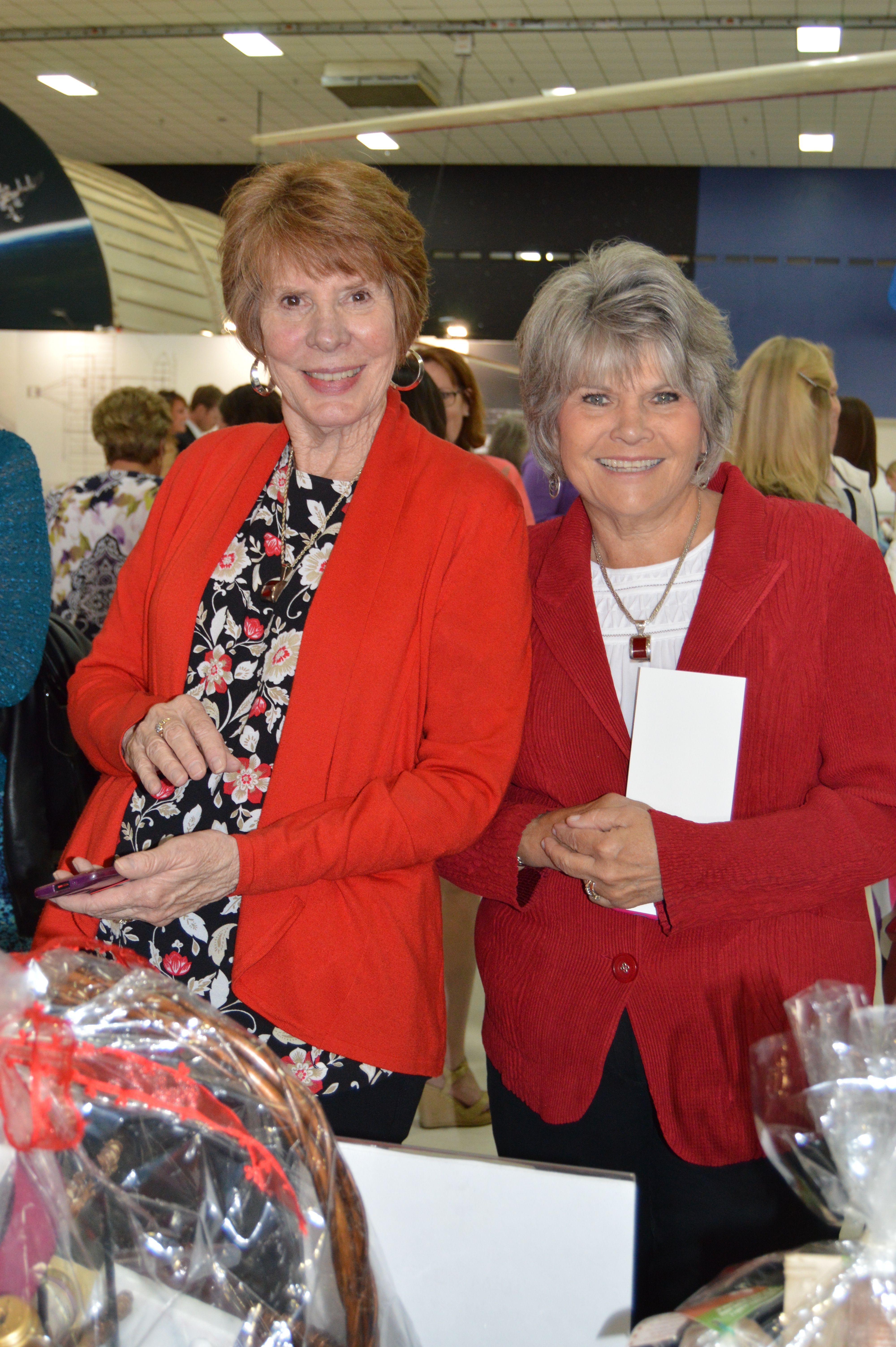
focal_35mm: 42
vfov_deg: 46.4
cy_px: 674
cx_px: 448
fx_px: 1571
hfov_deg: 31.8
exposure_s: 1/60
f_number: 4
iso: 1100
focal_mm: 28
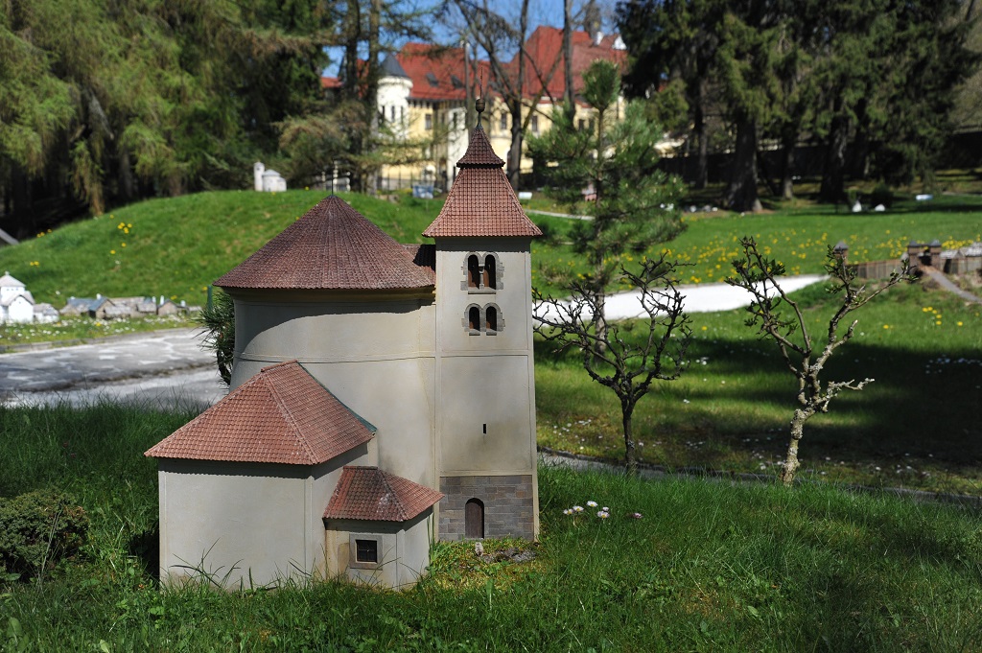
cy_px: 326
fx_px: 1199
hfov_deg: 44.5
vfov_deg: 30.5
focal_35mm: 44
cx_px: 491
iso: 640
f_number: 6.3
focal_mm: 44
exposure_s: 1/2000
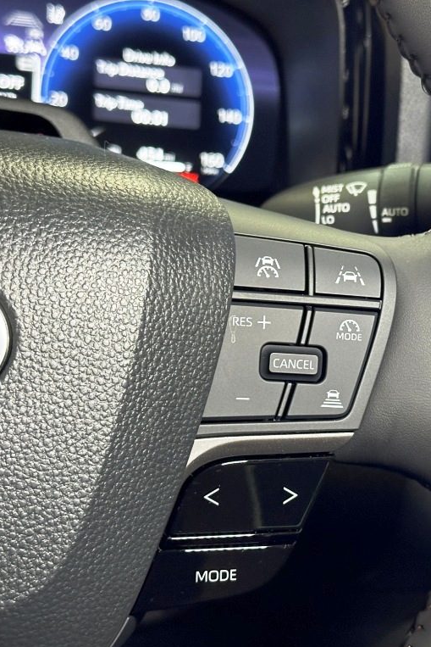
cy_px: 325
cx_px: 336
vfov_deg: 30.1
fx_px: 1203
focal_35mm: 67
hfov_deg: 20.1
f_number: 1.78
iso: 500
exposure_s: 1/40
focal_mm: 6.86
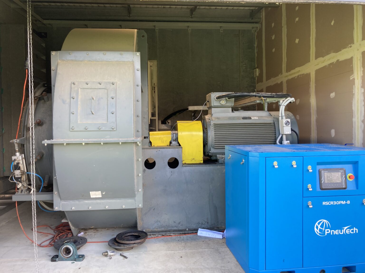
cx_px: 182
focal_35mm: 28
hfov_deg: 63.4
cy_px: 136
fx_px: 295
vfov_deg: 49.7
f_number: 1.8
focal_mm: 3.99
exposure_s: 1/121
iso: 32
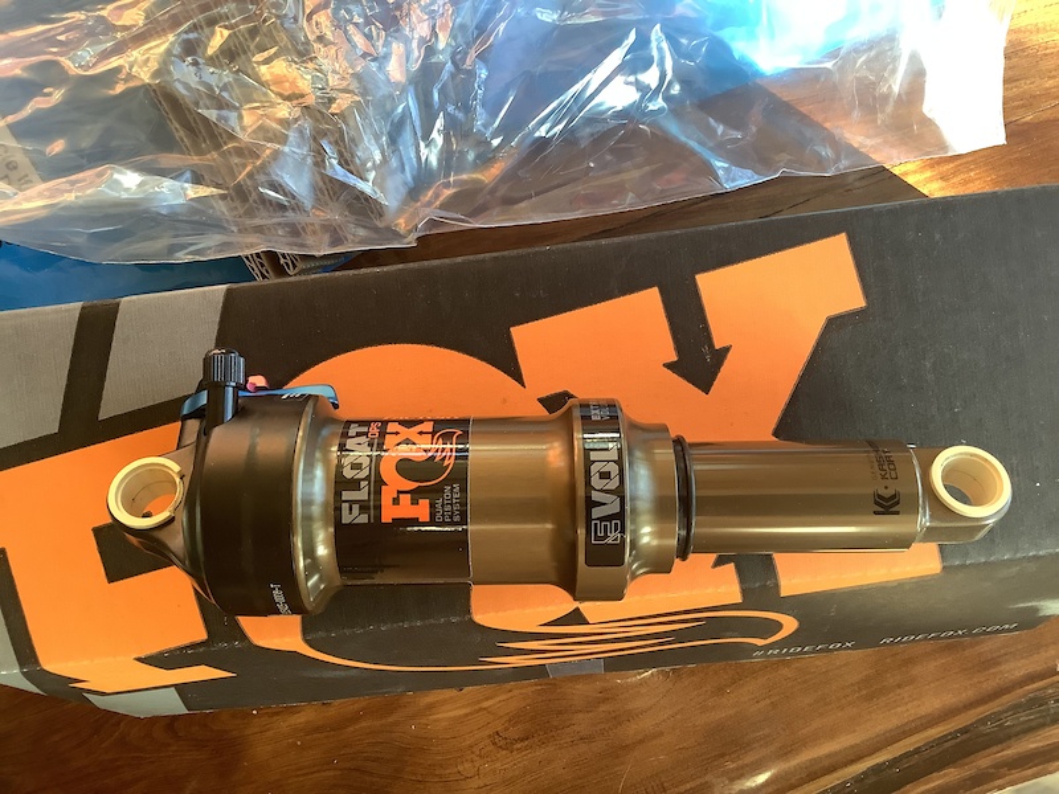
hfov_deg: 58.4
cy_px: 397
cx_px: 530
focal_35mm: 31
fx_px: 948
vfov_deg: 45.4
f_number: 2.4
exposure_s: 1/60
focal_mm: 3.3
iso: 160
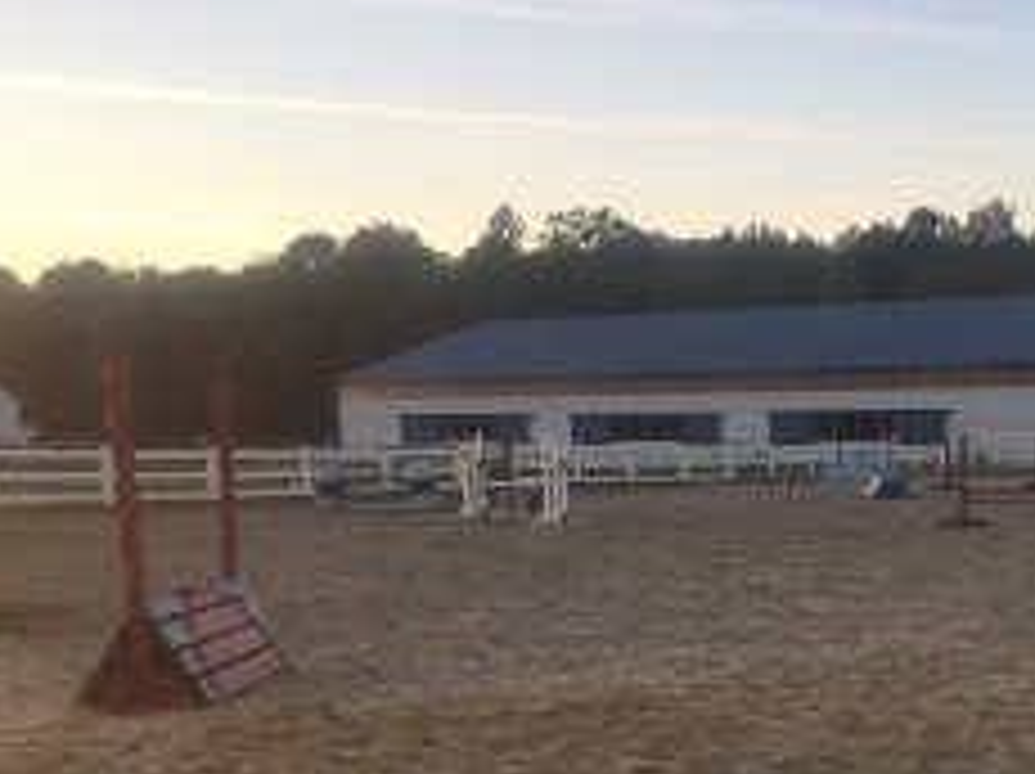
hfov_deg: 35.3
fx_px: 1583
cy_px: 632
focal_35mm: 53
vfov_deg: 26.9
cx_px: 792
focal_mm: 4.15
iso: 32
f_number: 2.2
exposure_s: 1/289
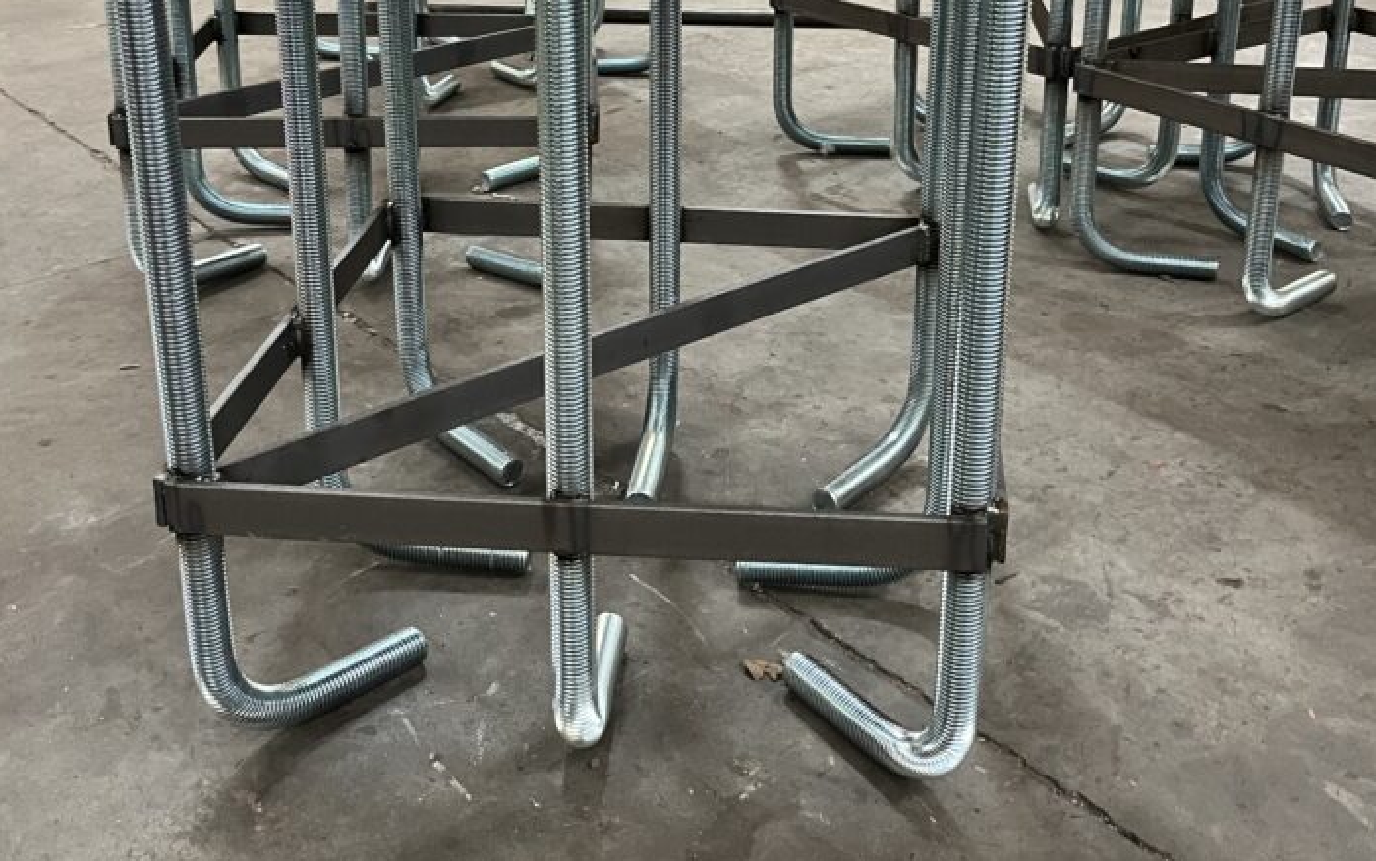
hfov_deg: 47.2
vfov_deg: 29.6
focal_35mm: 42
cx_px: 670
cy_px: 125
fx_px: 1576
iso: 400
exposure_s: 1/60
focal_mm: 5.1
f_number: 1.6
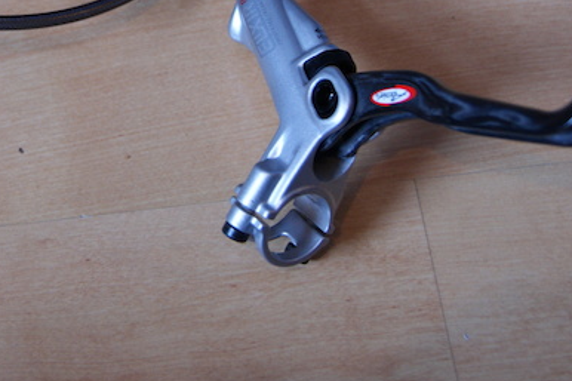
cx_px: 101
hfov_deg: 23.0
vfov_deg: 15.4
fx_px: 1382
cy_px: 0
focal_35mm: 87
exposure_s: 1/10
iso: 400
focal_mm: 28
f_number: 4.5
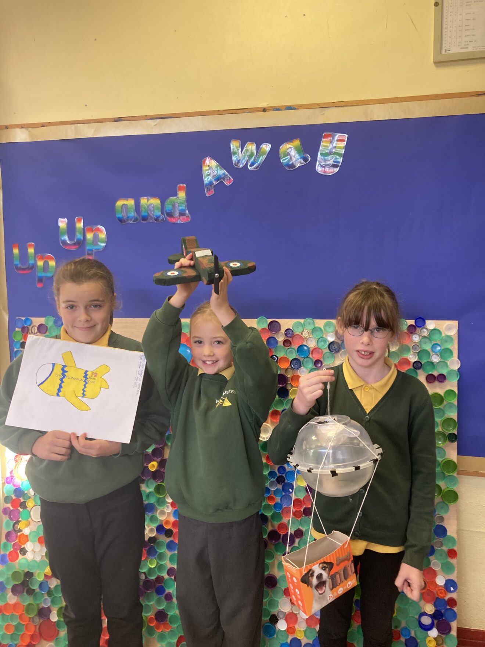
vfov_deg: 63.4
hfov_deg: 49.7
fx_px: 523
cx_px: 242
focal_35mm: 28
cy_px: 324
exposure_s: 1/50
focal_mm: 3.99
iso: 64
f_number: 1.8
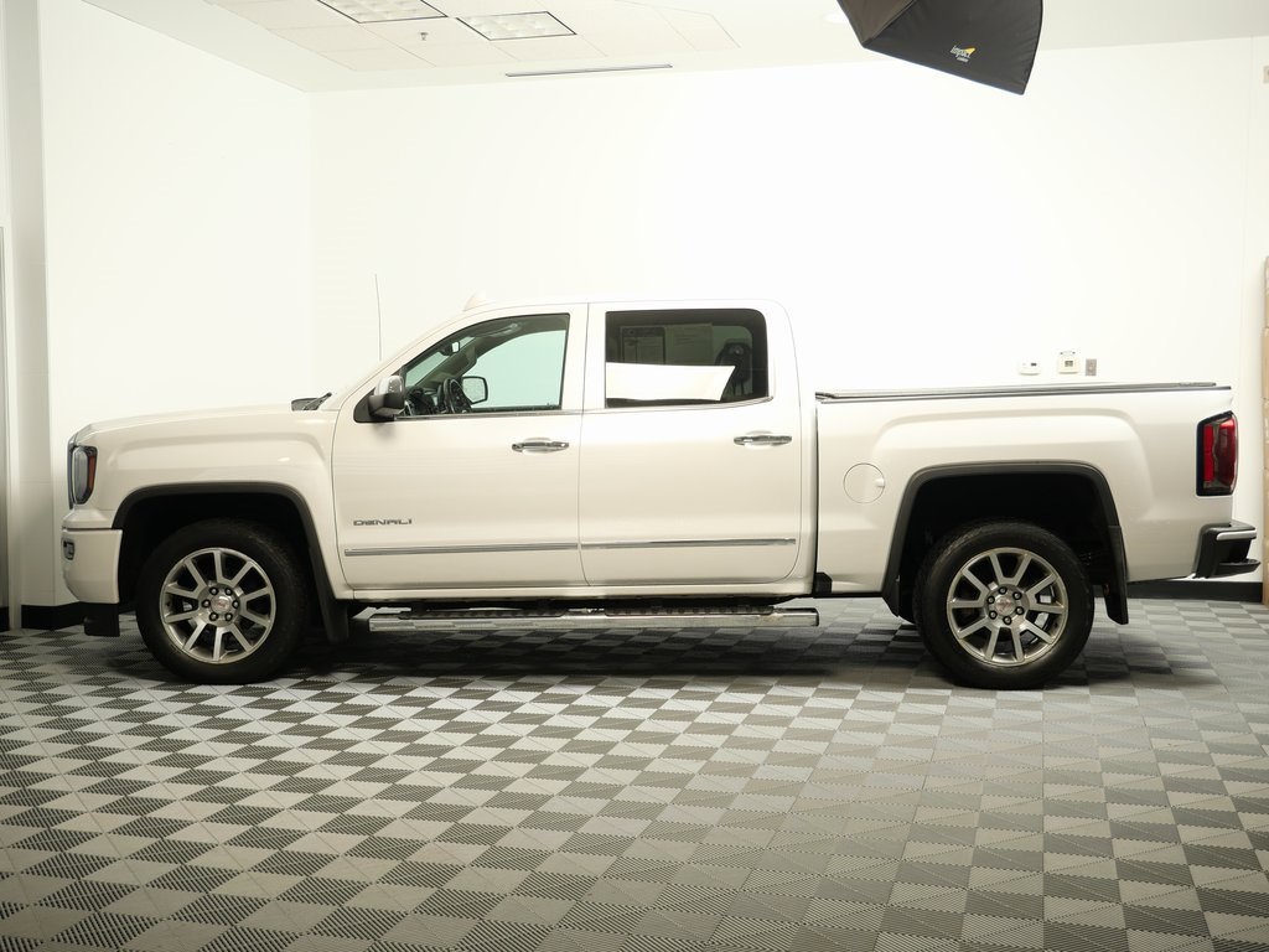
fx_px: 1320
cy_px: 476
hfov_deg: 51.4
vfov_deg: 39.7
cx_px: 634
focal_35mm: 36
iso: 250
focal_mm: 18
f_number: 5
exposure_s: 1/80
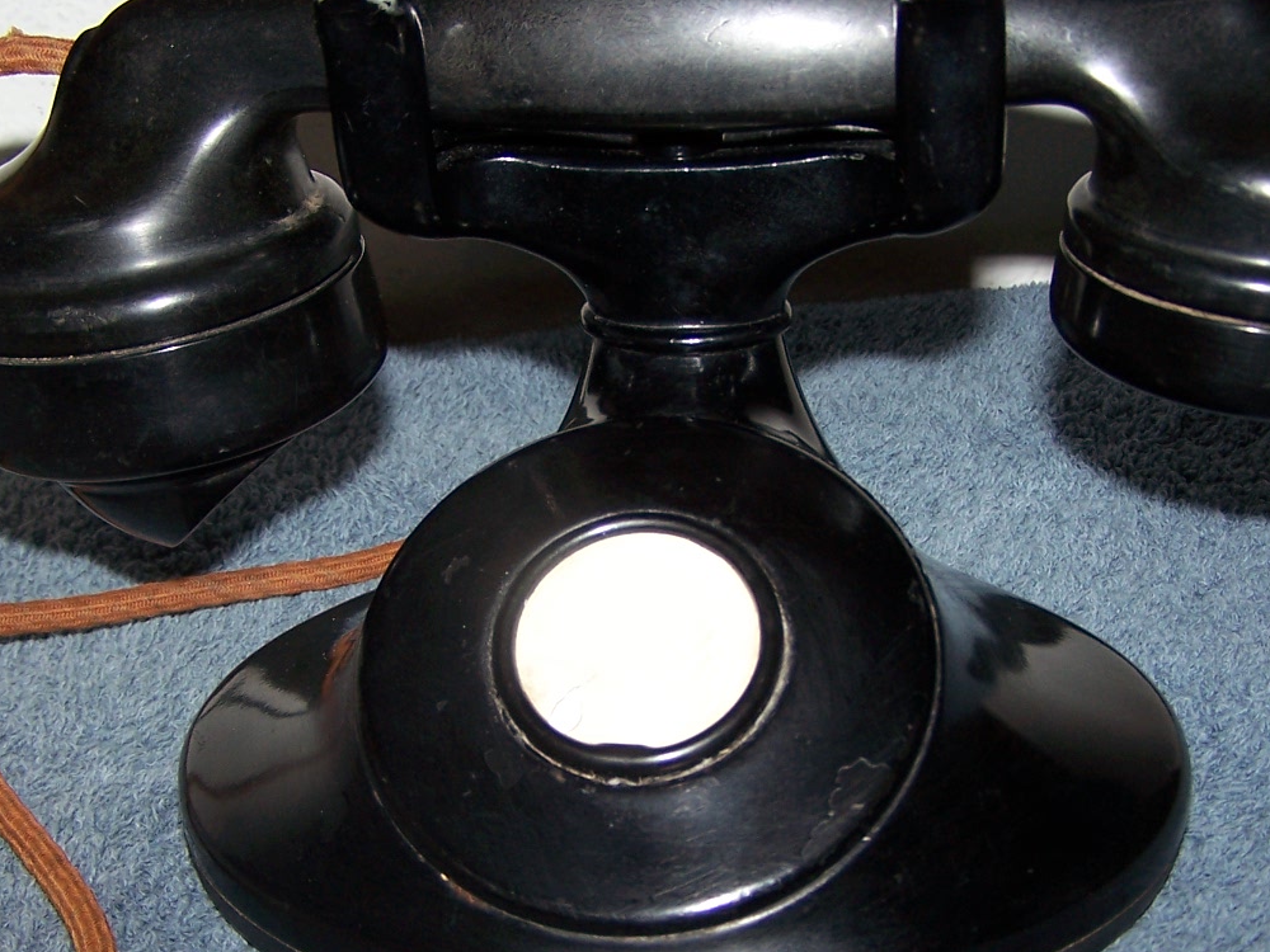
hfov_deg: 32.7
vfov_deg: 24.8
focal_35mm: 59
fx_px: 2165
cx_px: 635
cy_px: 566
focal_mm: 6.3
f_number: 2.8
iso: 80
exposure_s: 1/60
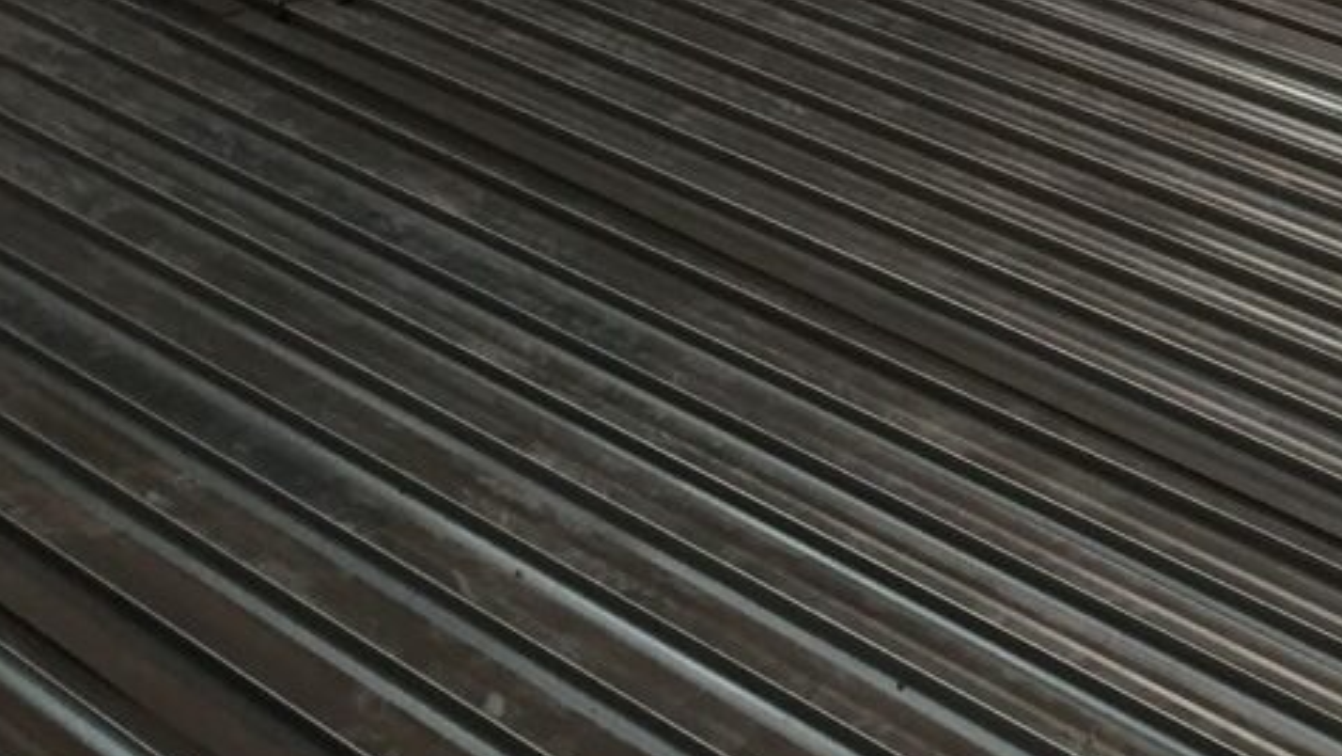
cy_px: -206
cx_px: 1362
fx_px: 3310
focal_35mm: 93
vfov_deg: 12.6
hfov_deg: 22.0
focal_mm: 4.15
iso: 50
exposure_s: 1/30
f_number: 2.2
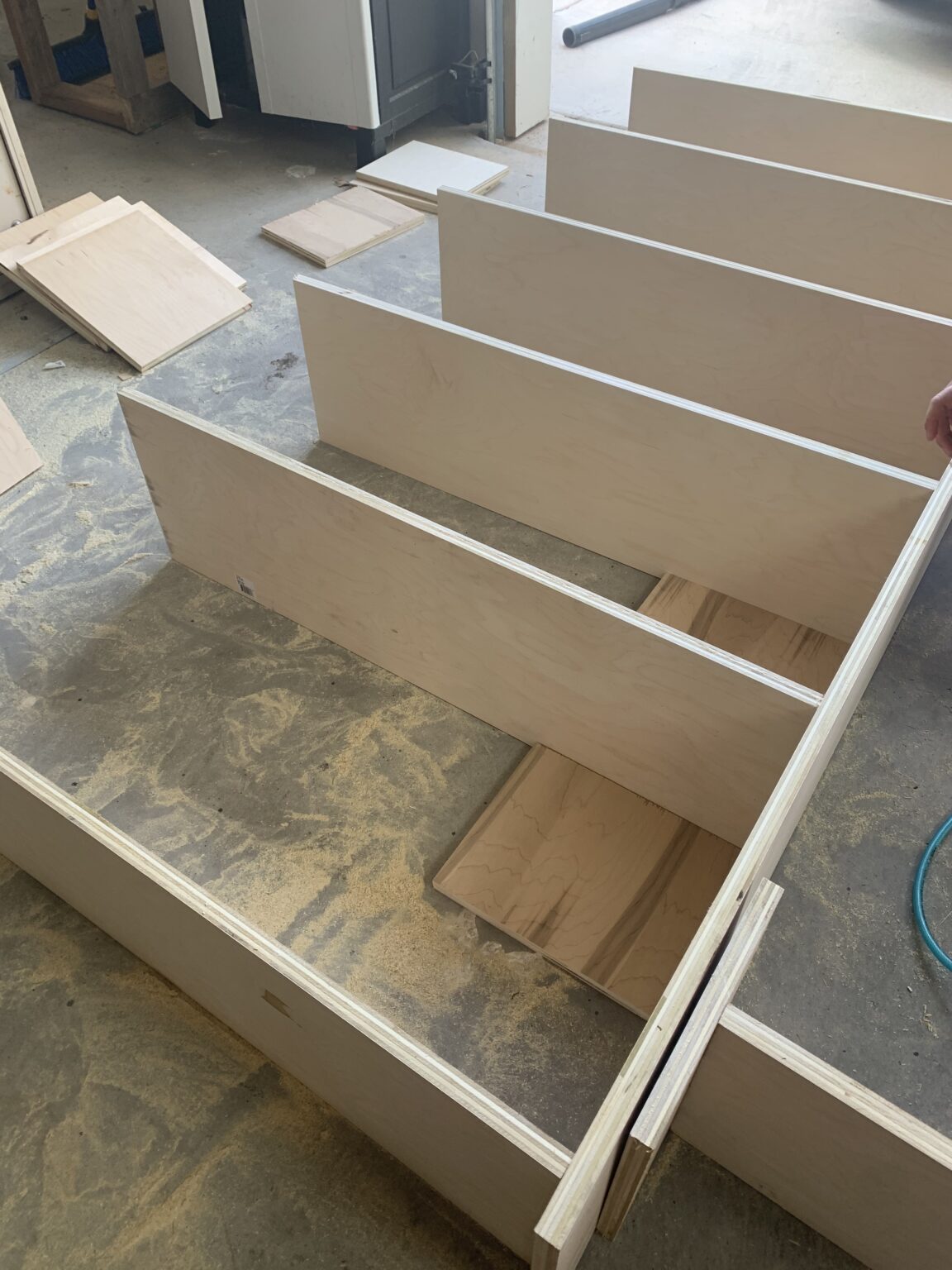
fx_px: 953
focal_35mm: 26
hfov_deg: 53.1
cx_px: 476
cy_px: 635
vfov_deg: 67.3
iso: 40
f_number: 1.8
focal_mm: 4.25
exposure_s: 1/121
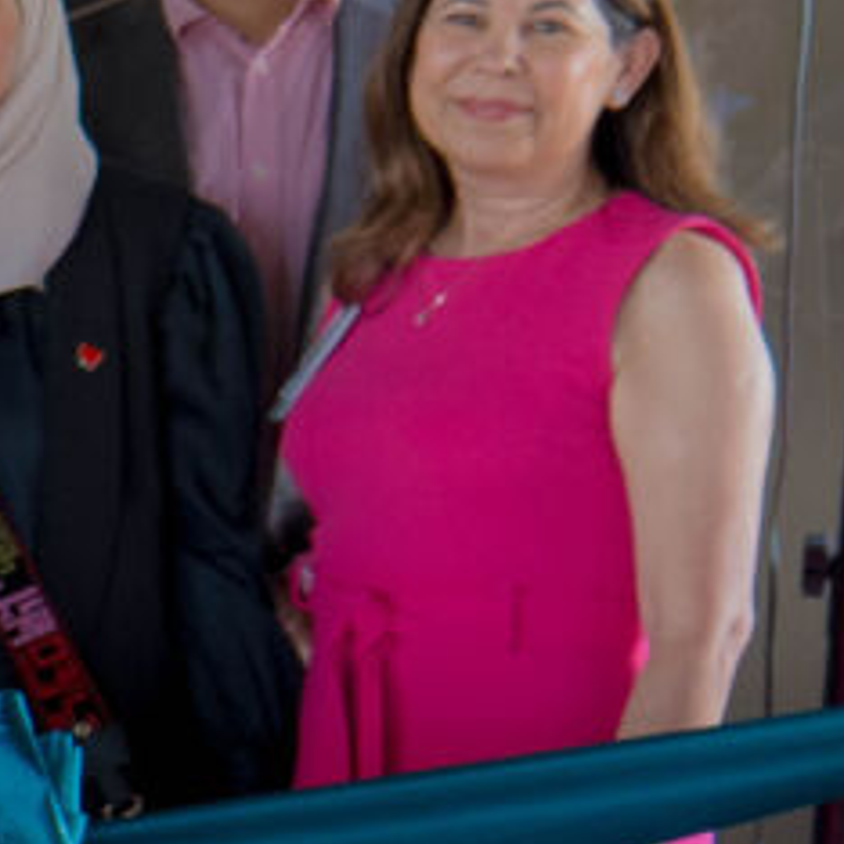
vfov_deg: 11.7
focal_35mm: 149
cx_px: -1544
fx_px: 4110
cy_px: 640
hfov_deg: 9.6
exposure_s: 1/60
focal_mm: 20
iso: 640
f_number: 3.5
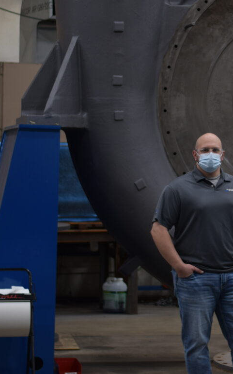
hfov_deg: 8.9
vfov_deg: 14.3
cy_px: 136
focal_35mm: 146
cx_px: 220
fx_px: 1484
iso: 100
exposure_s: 1/100
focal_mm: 50
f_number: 1.8
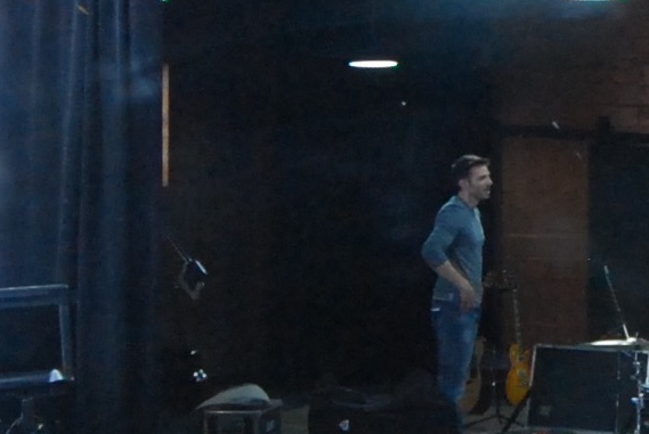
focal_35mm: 102
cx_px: 535
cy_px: 252
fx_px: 1841
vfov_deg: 13.5
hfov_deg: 19.7
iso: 800
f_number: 4.5
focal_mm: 10
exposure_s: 1/15
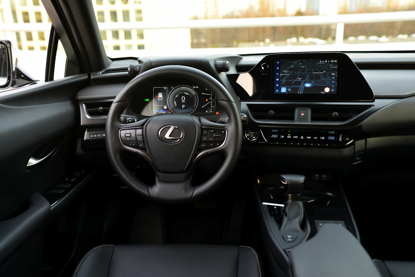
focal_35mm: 36
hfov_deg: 53.1
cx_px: 208
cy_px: 138
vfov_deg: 36.9
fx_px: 415
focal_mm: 36
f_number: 3.2
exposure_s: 1/60
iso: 200
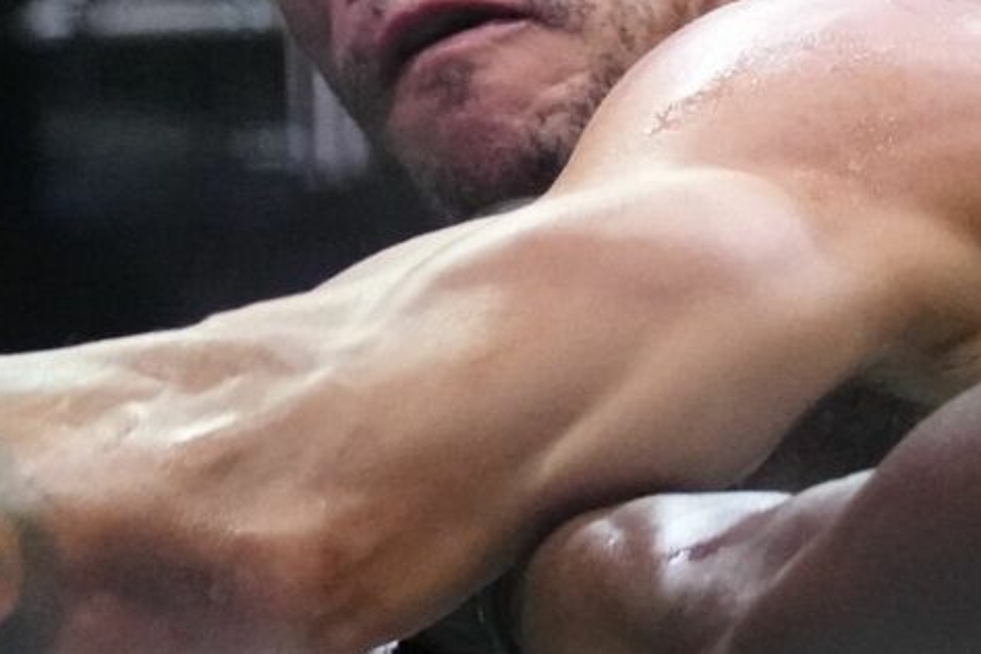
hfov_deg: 3.5
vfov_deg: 2.3
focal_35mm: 590
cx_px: 850
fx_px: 16071
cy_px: -58
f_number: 2.8
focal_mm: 109
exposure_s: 1/2000
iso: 5000
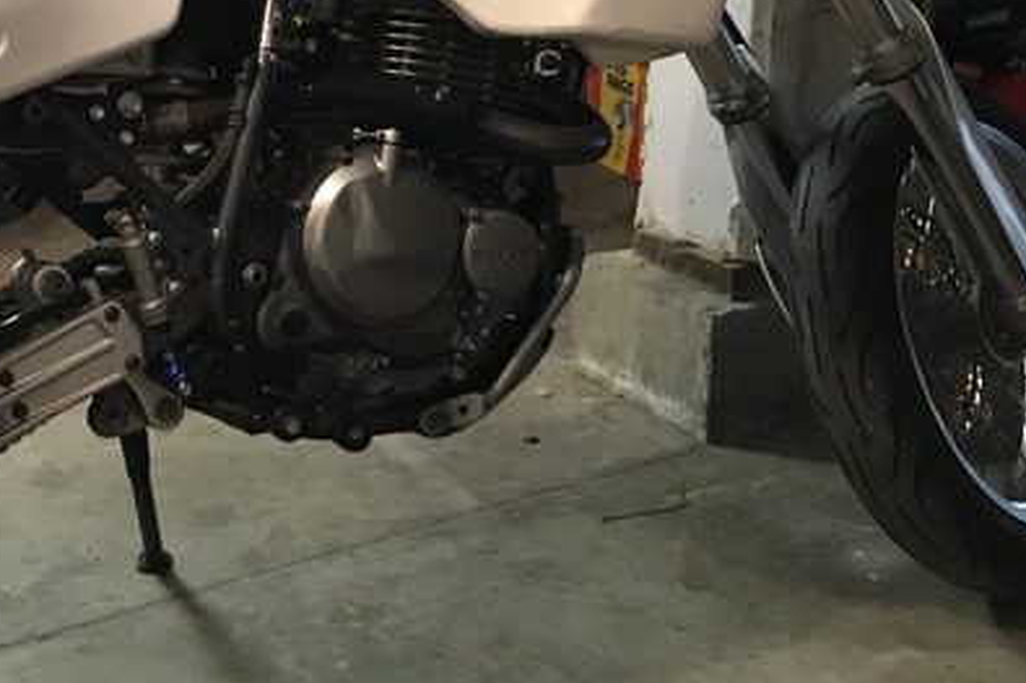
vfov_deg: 22.5
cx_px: 166
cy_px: 93
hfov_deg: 32.7
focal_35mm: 59
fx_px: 1681
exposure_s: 1/12
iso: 100
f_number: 1.8
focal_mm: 3.99
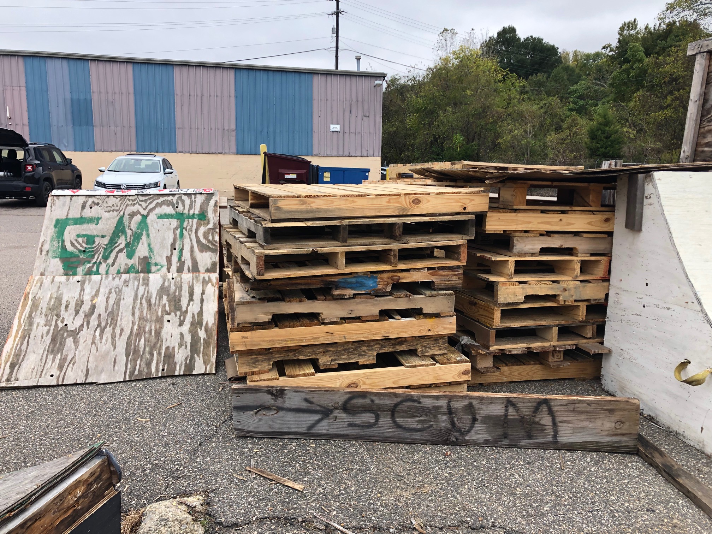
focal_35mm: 28
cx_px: 356
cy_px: 267
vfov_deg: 49.7
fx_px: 576
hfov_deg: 63.4
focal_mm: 3.99
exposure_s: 1/546
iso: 20
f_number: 1.8
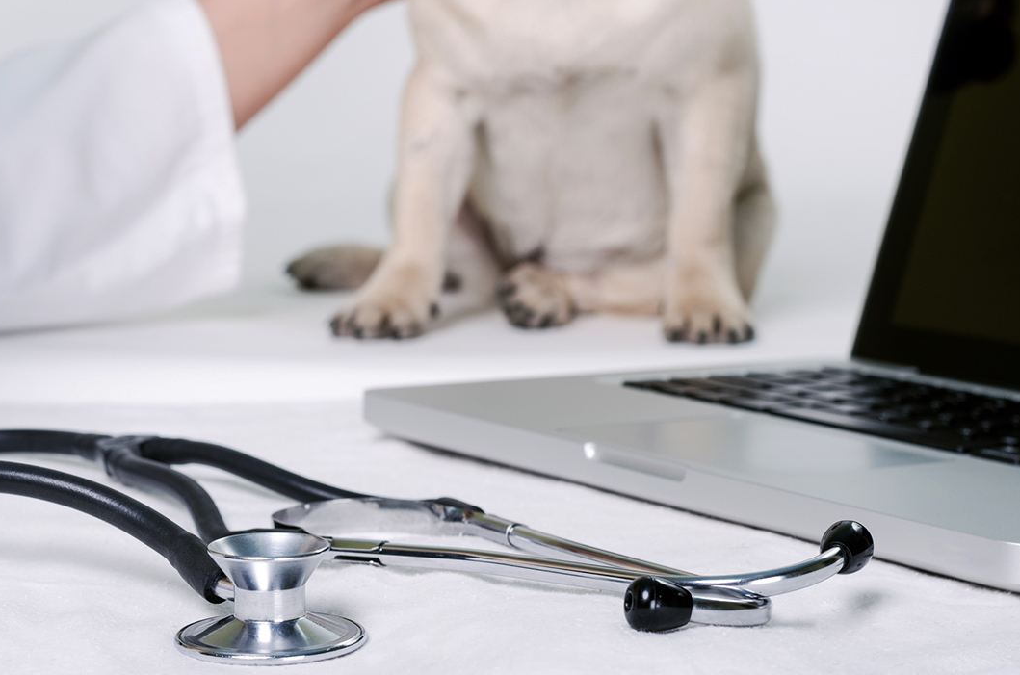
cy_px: 364
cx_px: 457
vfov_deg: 16.0
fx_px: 2403
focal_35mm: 85
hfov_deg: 24.0
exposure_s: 1/160
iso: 100
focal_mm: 50
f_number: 8
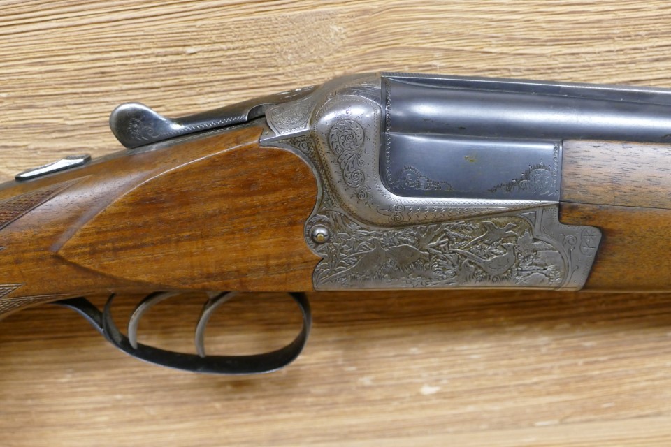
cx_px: 336
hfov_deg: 41.1
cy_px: 224
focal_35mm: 48
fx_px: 895
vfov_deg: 28.1
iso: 1600
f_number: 3.3
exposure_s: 1/60
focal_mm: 17.54
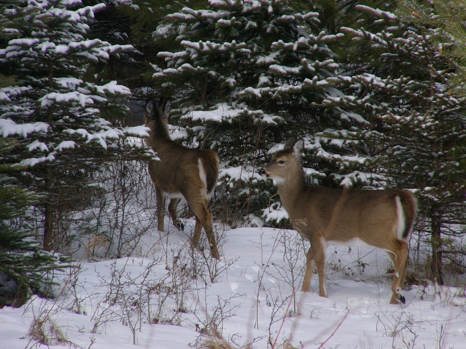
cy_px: 174
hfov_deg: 4.6
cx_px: 233
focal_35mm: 432
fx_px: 5816
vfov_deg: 3.4
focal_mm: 72
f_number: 4.6
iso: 50
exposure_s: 1/500
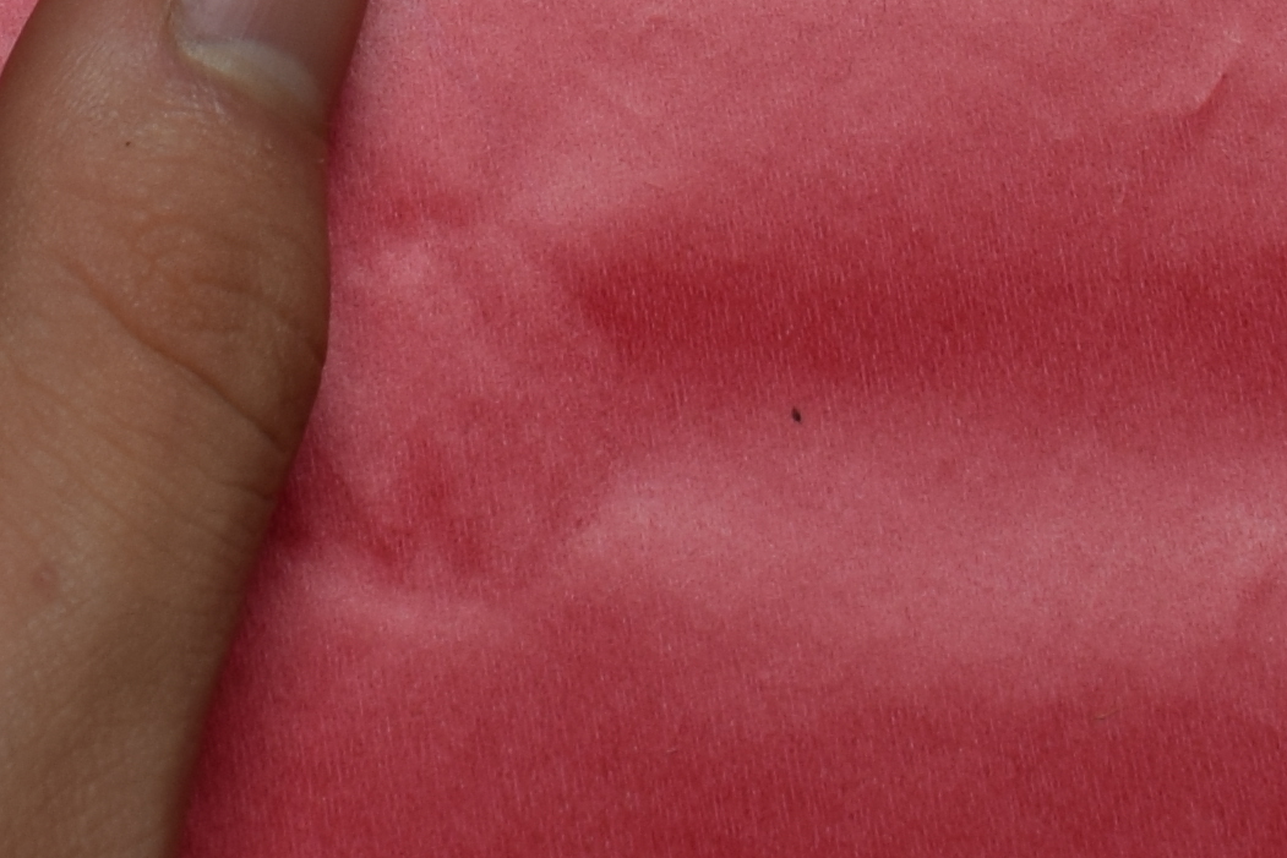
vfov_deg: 7.1
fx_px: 6430
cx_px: 176
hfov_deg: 11.4
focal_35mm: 180
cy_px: -1279
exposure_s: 1/15
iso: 100
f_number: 9
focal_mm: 21
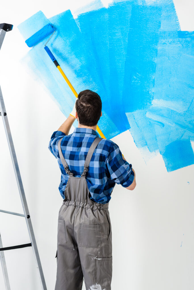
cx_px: 97
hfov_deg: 17.5
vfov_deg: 26.0
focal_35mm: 78
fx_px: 630
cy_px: 145
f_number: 4
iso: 100
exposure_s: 1/160
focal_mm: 78
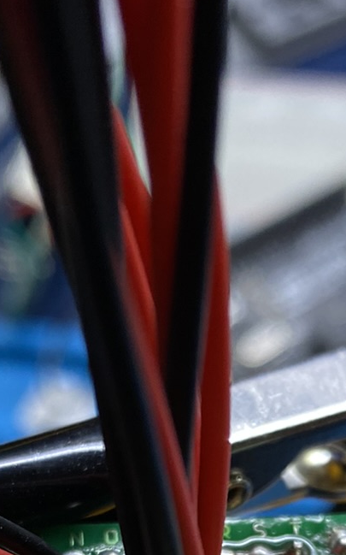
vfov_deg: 21.3
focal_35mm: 87
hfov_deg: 15.0
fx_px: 1314
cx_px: 236
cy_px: 748
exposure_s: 1/120
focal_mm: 4.25
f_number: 1.8
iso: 100
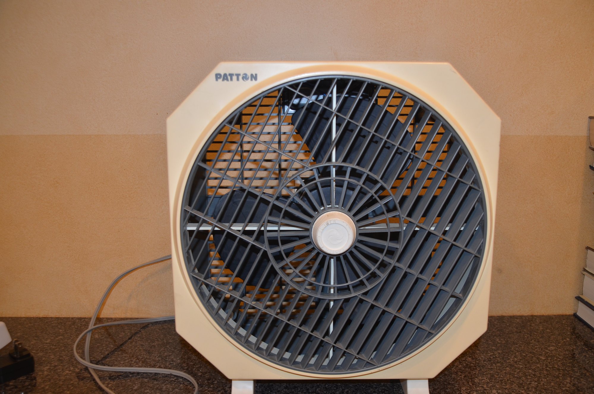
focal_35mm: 33
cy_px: 197
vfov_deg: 39.8
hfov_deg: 57.3
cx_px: 297
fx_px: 543
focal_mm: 22
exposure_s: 1/60
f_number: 4
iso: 400
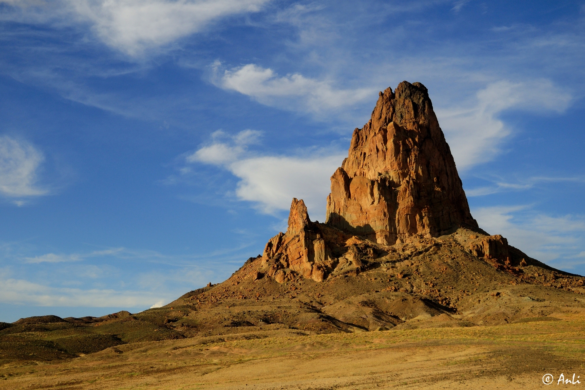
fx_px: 731
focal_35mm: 45
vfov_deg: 29.9
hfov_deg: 43.6
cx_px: 292
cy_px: 195
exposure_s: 1/1000
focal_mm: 30
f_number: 5.6
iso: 200
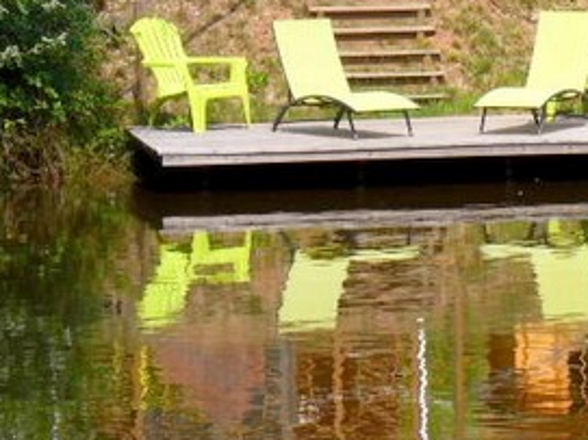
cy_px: -93
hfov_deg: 5.1
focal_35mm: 384
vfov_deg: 3.9
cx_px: 696
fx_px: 6520
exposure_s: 1/250
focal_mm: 22.8
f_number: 5.8
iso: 80
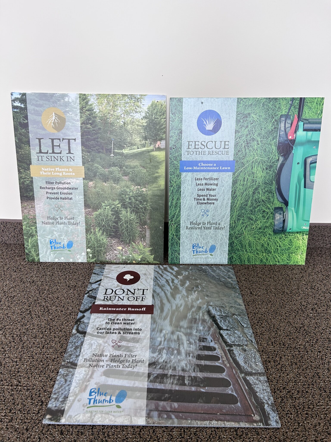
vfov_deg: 67.3
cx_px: 166
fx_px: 331
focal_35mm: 26
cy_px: 221
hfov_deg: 53.1
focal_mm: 5.7
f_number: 1.5
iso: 100
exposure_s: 1/121
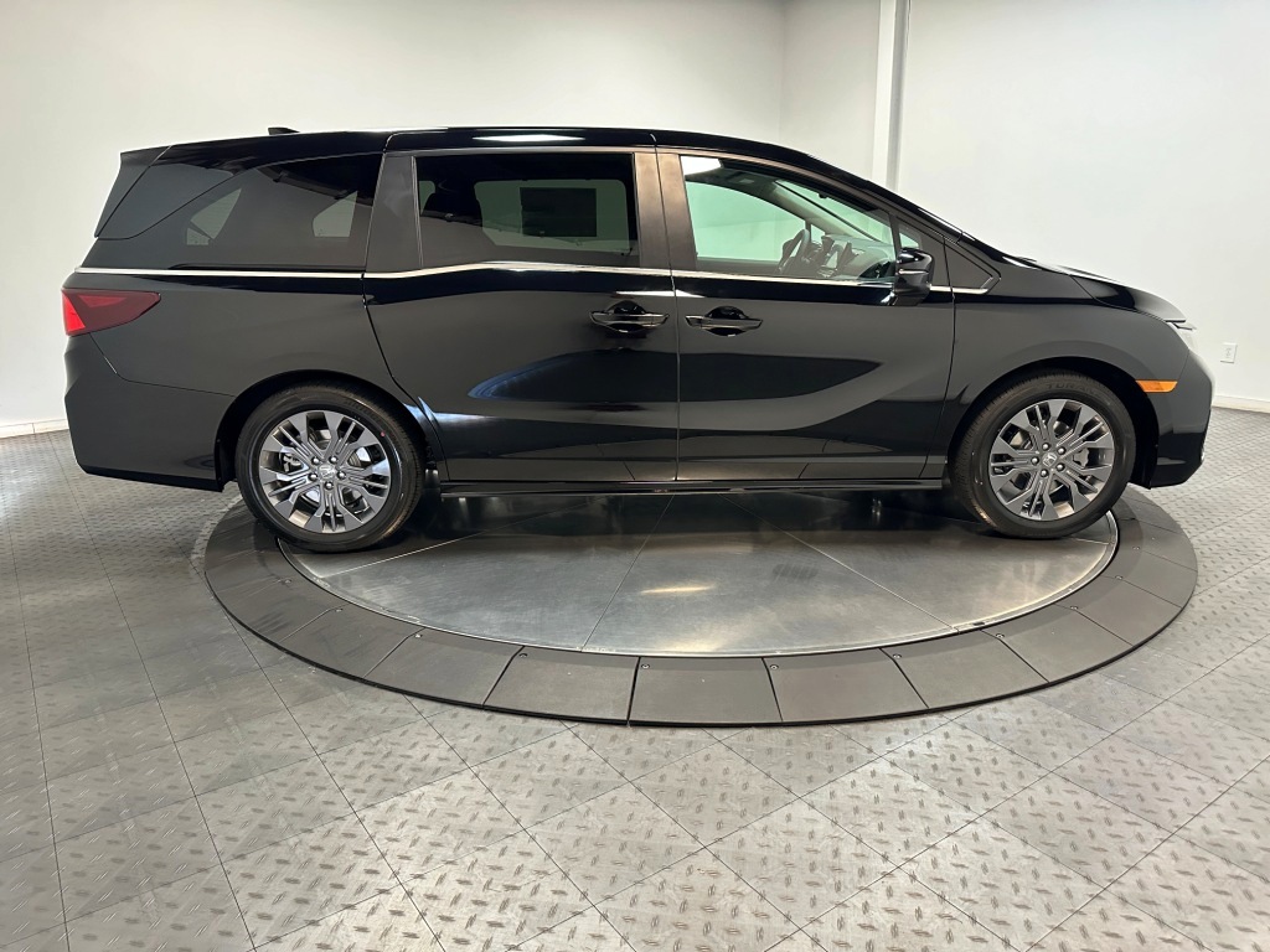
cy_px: 476
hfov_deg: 71.6
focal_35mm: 24
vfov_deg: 56.8
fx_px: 881
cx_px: 635
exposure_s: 1/60
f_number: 1.78
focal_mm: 6.86
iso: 640
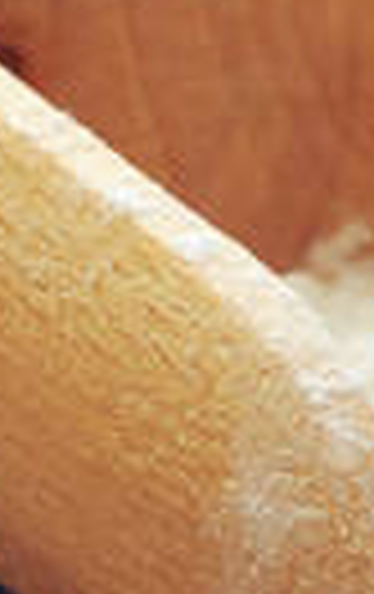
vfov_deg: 3.0
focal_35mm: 709
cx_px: 1158
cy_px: 99
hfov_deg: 1.8
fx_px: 11513
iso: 200
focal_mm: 60
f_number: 8
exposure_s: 1/160
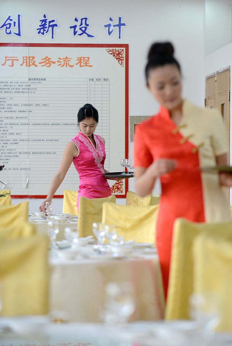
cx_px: 116
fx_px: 1058
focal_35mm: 110
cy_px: 173
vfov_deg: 18.5
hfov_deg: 12.5
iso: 1600
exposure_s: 1/200
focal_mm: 110
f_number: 2.8
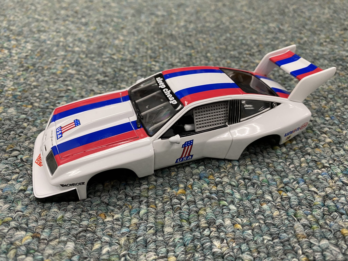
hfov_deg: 67.3
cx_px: 174
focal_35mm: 26
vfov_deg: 53.1
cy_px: 130
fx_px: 261
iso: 125
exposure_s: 1/60
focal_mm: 4.25
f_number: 1.8
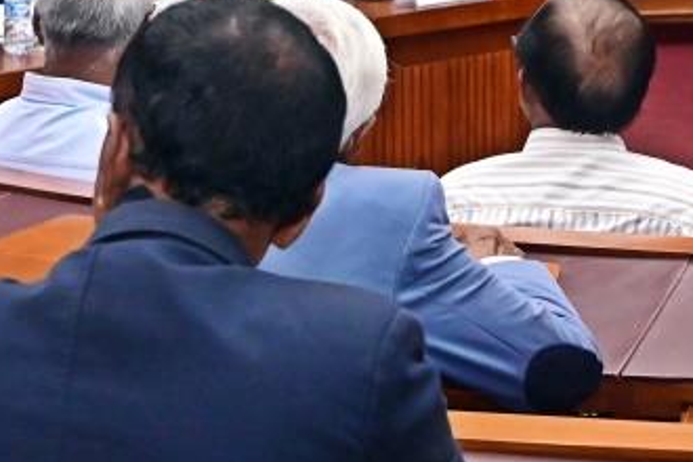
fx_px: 3349
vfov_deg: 7.8
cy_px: -120
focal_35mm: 174
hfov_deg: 11.8
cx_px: 548
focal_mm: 56
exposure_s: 1/125
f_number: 6.3
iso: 5000
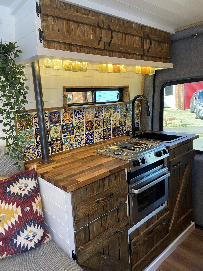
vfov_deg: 67.3
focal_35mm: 26
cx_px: 102
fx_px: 203
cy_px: 136
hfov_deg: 53.1
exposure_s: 1/74
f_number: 1.8
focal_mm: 4.25
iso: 125
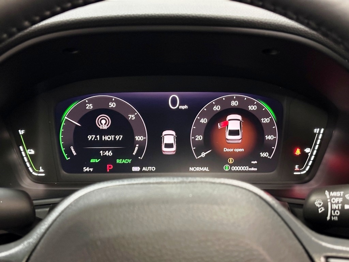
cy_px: 131
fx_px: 484
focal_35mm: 48
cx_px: 174
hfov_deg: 39.7
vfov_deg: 30.3
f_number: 1.78
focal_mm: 6.86
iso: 640
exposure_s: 1/24
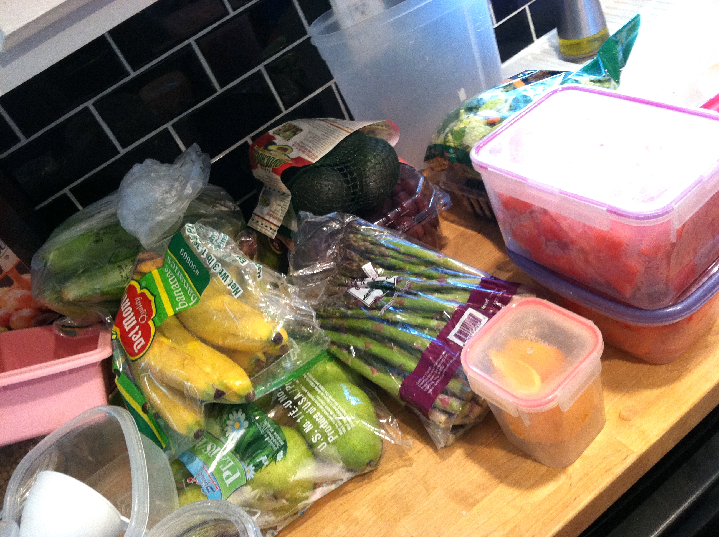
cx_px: 360
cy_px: 268
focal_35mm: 35
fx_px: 726
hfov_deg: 52.7
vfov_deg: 40.6
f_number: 2.8
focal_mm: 3.85
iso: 200
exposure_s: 1/15
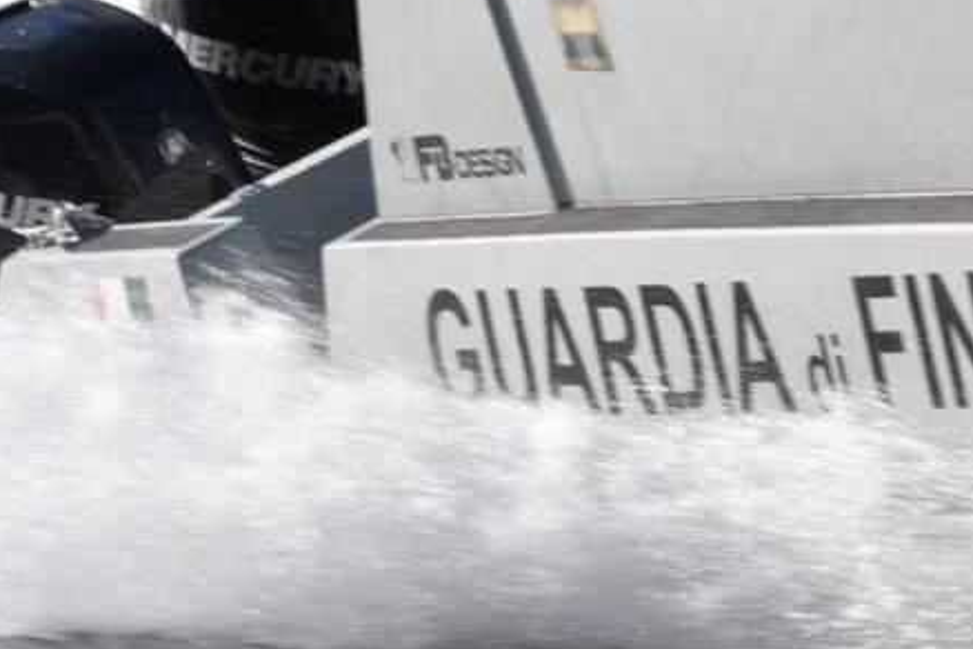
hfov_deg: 4.4
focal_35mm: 460
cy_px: 71
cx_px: 2055
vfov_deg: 3.0
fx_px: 12432
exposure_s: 1/250
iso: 100
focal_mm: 70
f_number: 9
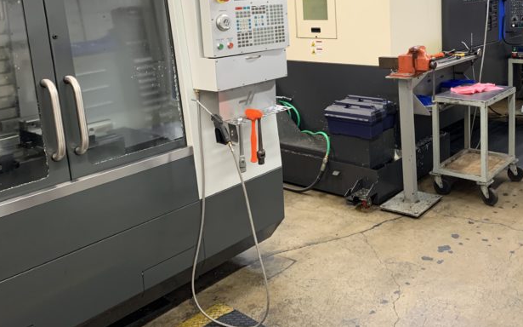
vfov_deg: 33.4
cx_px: 339
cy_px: 65
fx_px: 527
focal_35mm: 37
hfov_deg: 52.0
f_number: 1.8
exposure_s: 1/60
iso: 160
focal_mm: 4.25
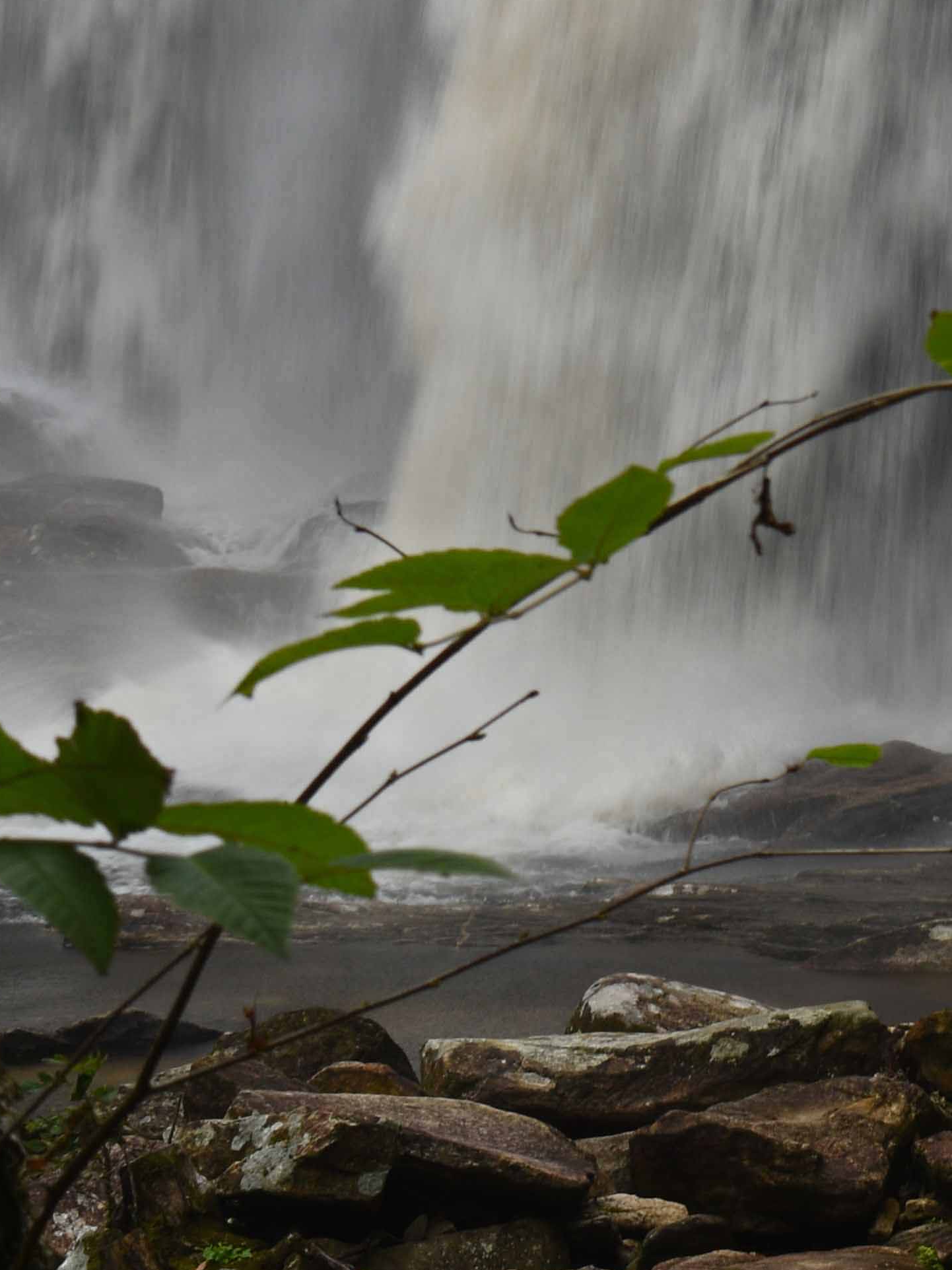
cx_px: 973
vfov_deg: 12.5
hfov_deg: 9.6
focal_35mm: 153
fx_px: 5611
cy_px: -411
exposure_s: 1/30
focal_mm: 34
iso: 100
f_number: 9
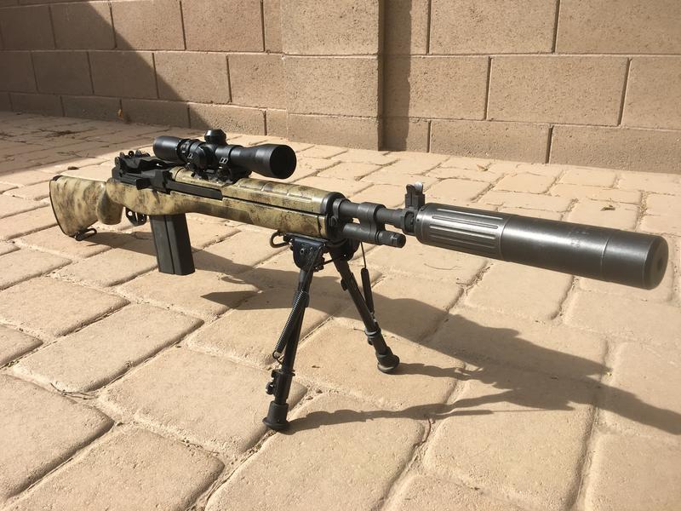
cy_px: 256
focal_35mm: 29
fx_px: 571
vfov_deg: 48.2
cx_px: 340
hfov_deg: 61.7
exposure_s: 1/916
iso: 25
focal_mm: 4.15
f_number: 2.2
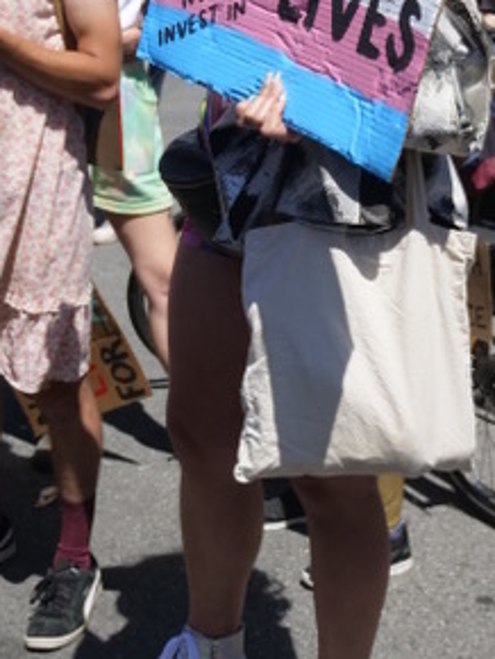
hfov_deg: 19.6
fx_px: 1428
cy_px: 189
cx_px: 336
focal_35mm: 75
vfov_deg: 25.7
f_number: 2.8
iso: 400
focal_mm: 17
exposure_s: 1/8000
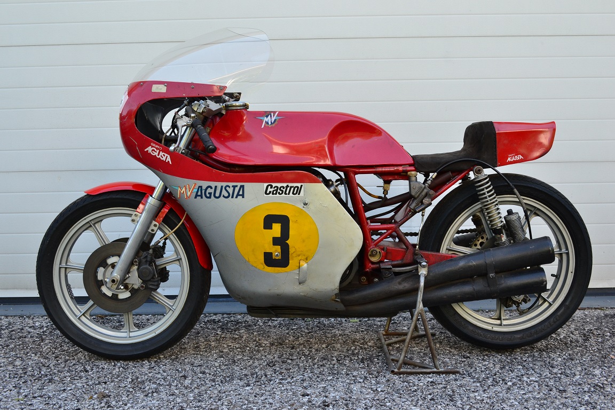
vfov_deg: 34.2
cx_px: 308
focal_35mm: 39
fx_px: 666
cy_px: 205
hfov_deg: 49.6
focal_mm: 26
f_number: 9
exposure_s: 1/100
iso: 400
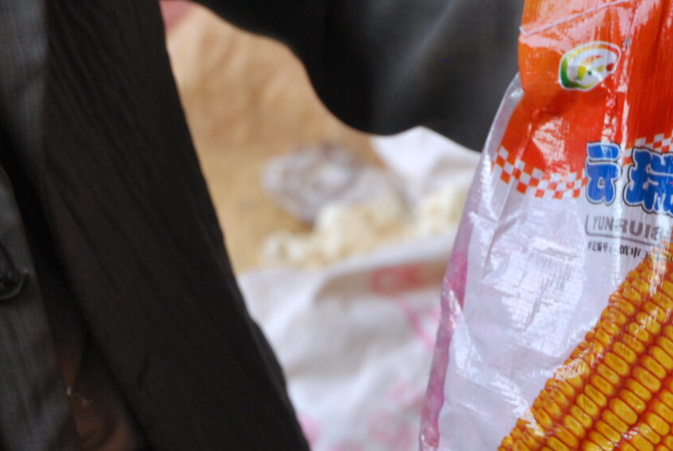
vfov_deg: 9.1
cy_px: 418
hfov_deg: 13.4
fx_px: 2827
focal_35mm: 151
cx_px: 703
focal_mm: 44
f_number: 4.5
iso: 200
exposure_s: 1/30
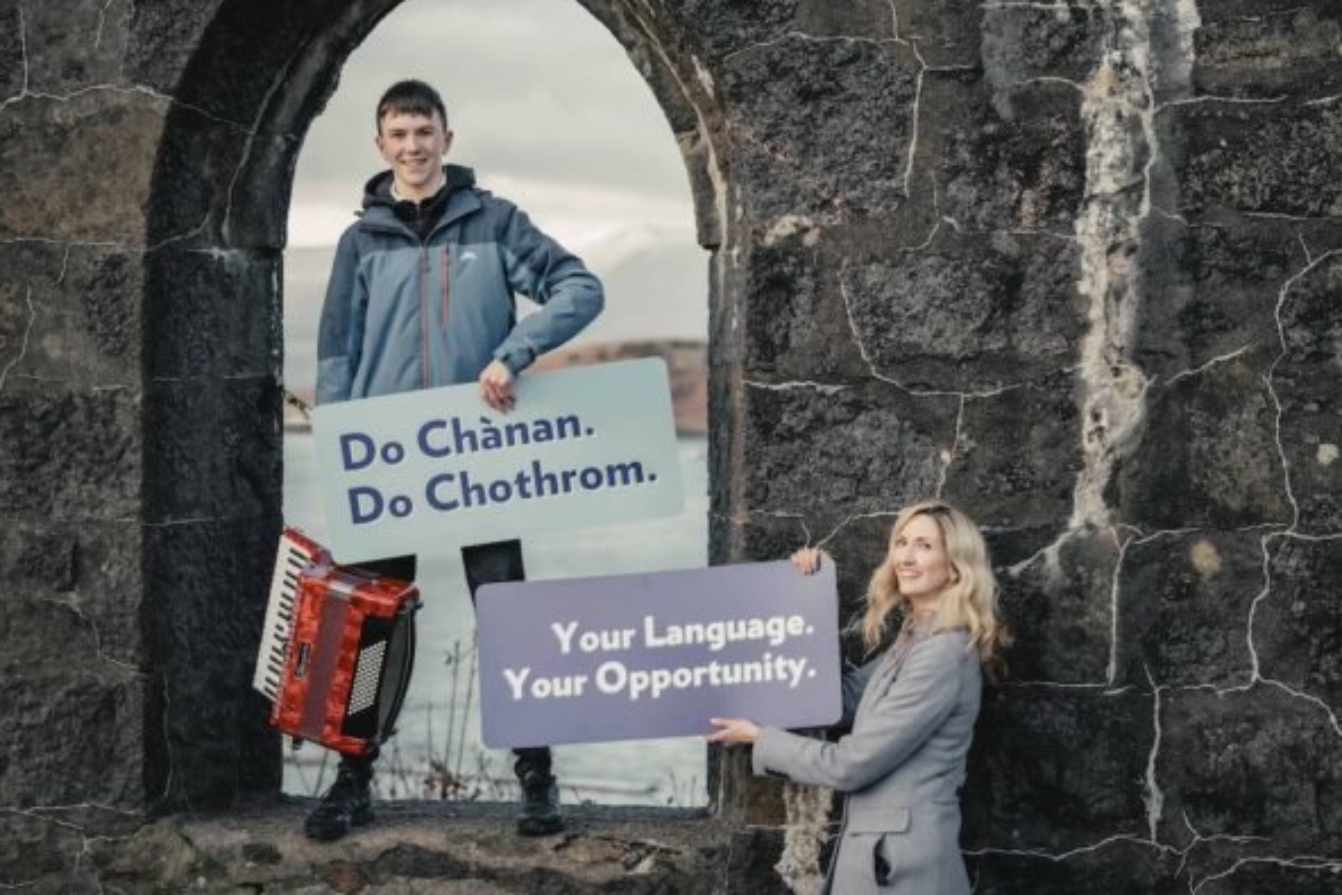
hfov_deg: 27.0
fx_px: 2796
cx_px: 669
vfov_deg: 18.2
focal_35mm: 75
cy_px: 444
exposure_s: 1/800
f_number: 3.5
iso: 800
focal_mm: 74
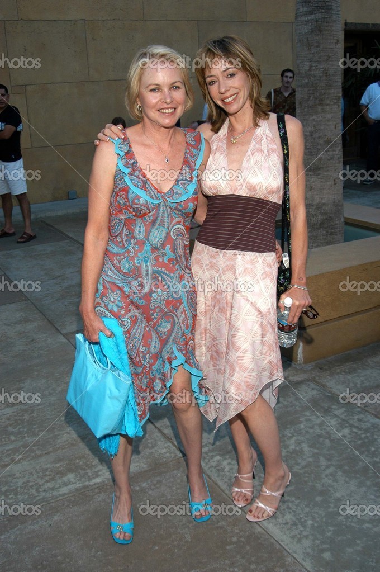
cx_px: 190
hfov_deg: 36.8
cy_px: 286
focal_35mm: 36
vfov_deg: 53.2
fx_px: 571
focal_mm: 24
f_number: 6.7
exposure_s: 1/180
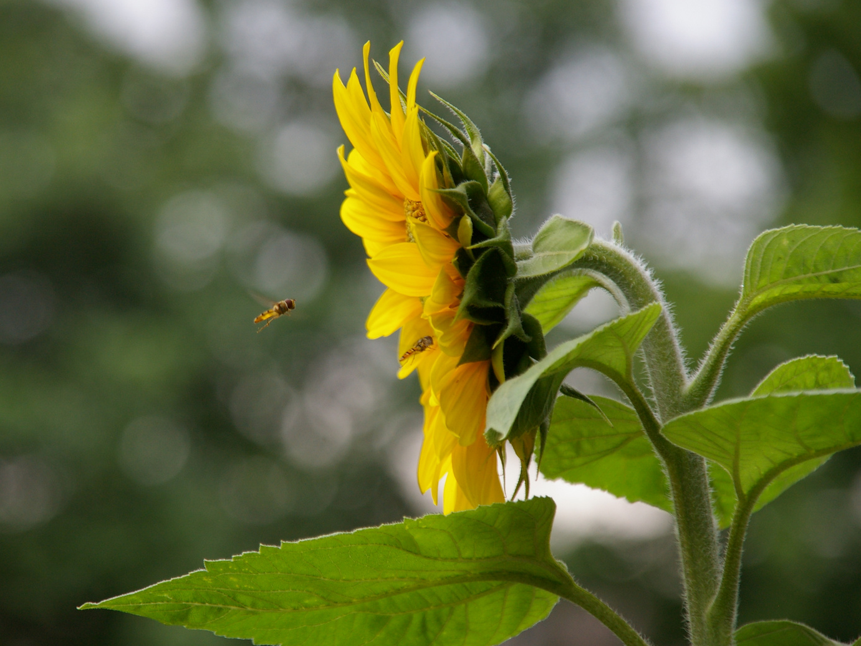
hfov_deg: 6.9
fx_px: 7164
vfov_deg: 5.2
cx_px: 375
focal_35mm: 288
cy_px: 326
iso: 400
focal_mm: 170
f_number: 5.6
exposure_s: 1/180
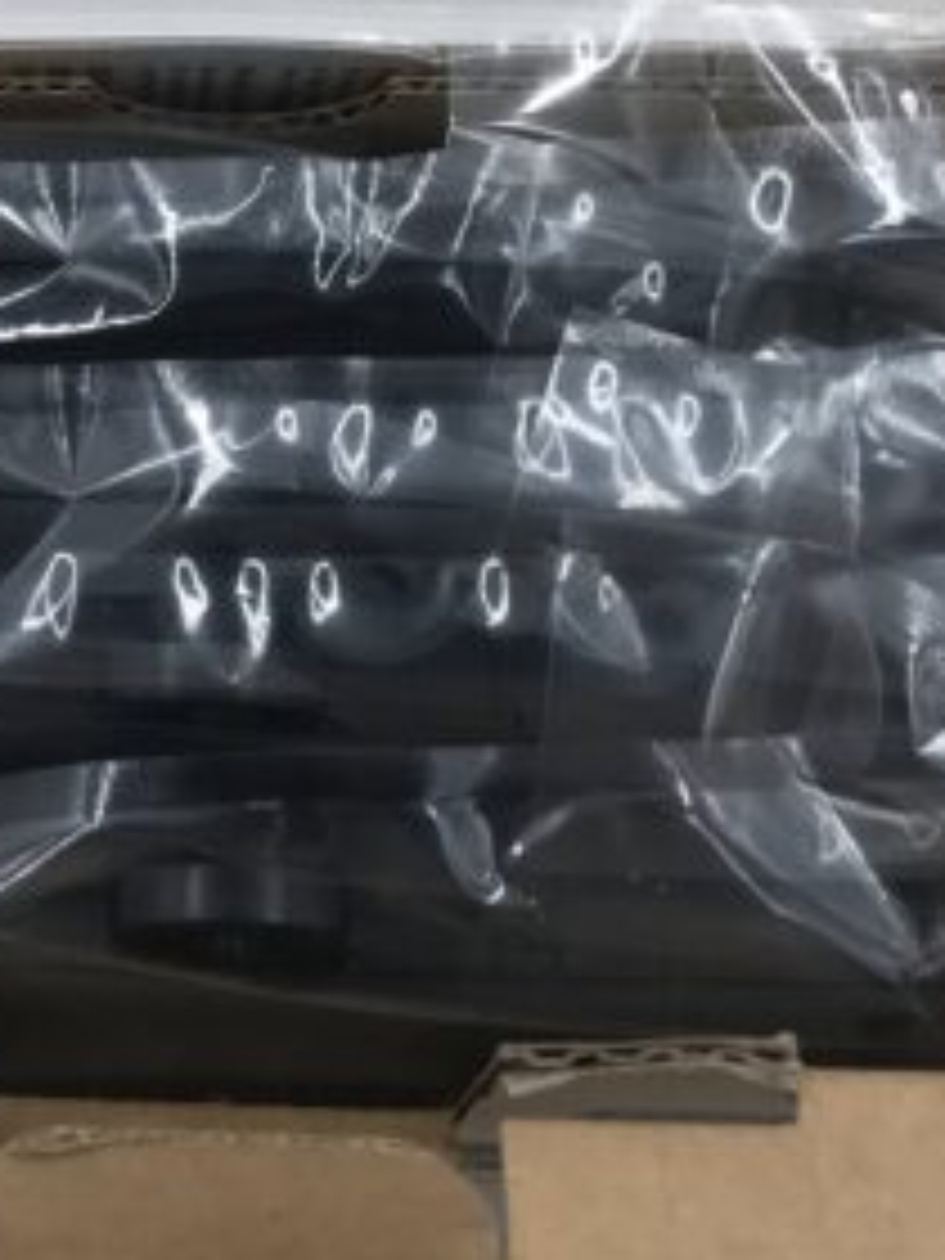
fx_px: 2912
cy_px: 40
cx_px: 130
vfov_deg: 23.5
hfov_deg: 18.2
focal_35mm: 80
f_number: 1.8
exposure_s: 1/120
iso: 25
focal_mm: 3.99
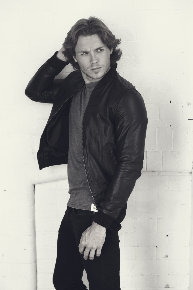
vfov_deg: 27.0
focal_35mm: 75
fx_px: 604
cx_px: 96
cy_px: 145
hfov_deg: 18.1
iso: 400
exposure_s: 1/640
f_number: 2.8
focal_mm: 50
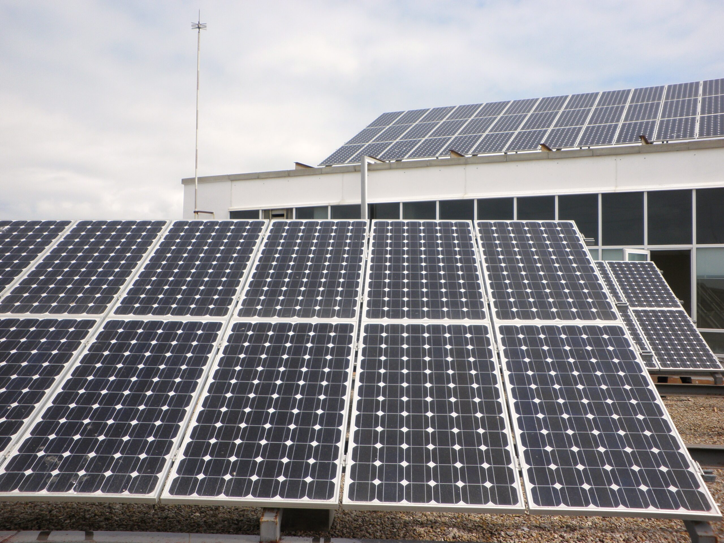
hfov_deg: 51.4
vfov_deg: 39.7
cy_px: 272
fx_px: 753
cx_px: 362
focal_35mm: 36
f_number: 5.6
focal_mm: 6.3
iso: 64
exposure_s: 1/400
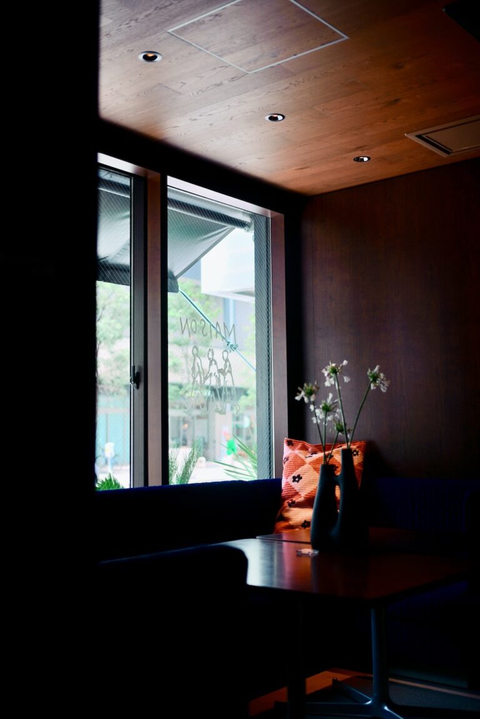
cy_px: 360
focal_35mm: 40
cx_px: 240
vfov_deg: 48.5
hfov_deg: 33.4
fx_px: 800
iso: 100
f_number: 2
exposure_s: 1/640
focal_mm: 40
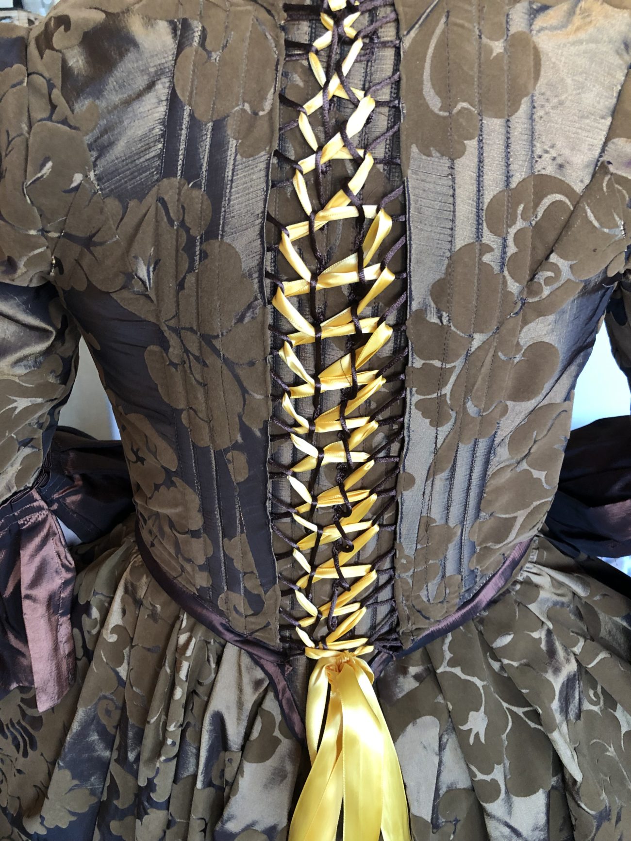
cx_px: 316
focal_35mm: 28
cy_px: 420
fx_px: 680
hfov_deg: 49.8
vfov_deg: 63.4
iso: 64
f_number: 1.8
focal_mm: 4
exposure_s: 1/15
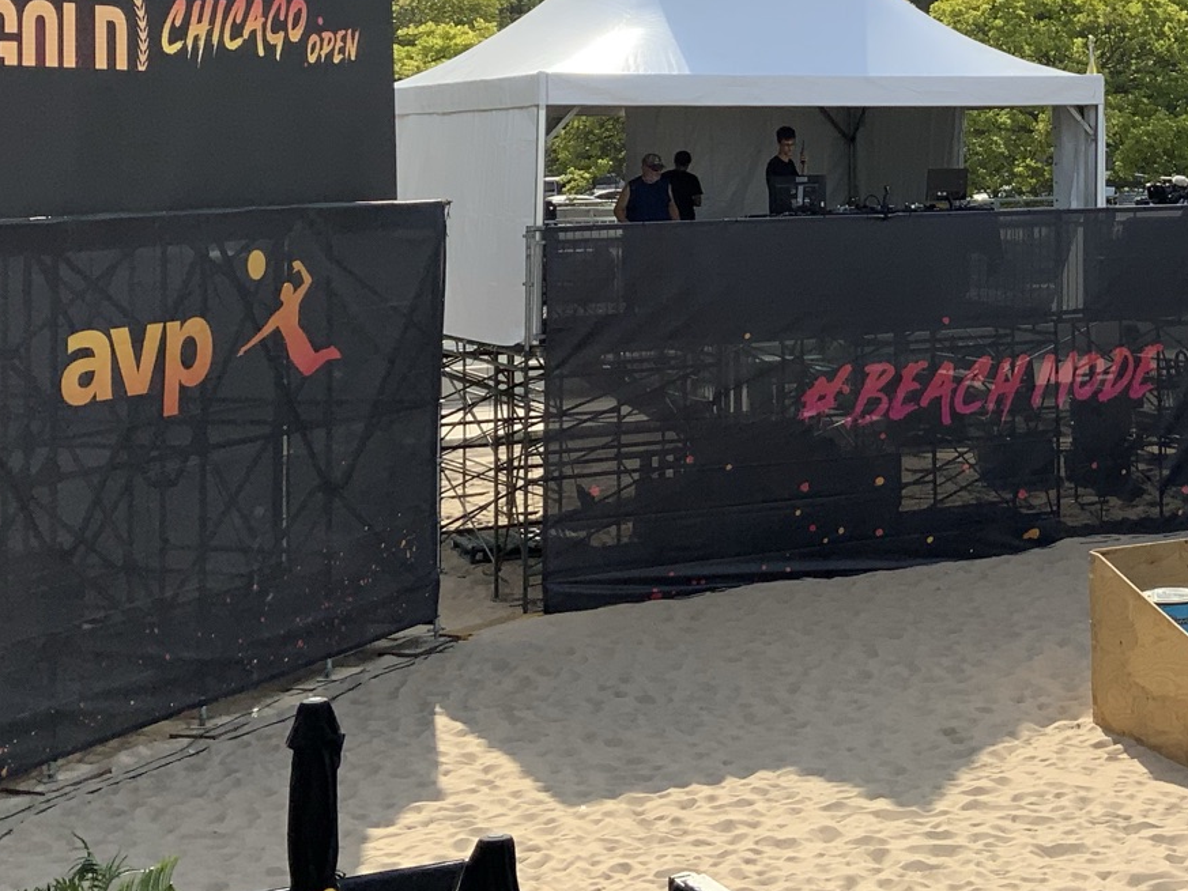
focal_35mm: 68
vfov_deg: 21.1
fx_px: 2334
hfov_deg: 27.2
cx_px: 1153
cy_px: 72
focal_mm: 3
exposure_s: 1/1848
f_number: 1.8
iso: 16
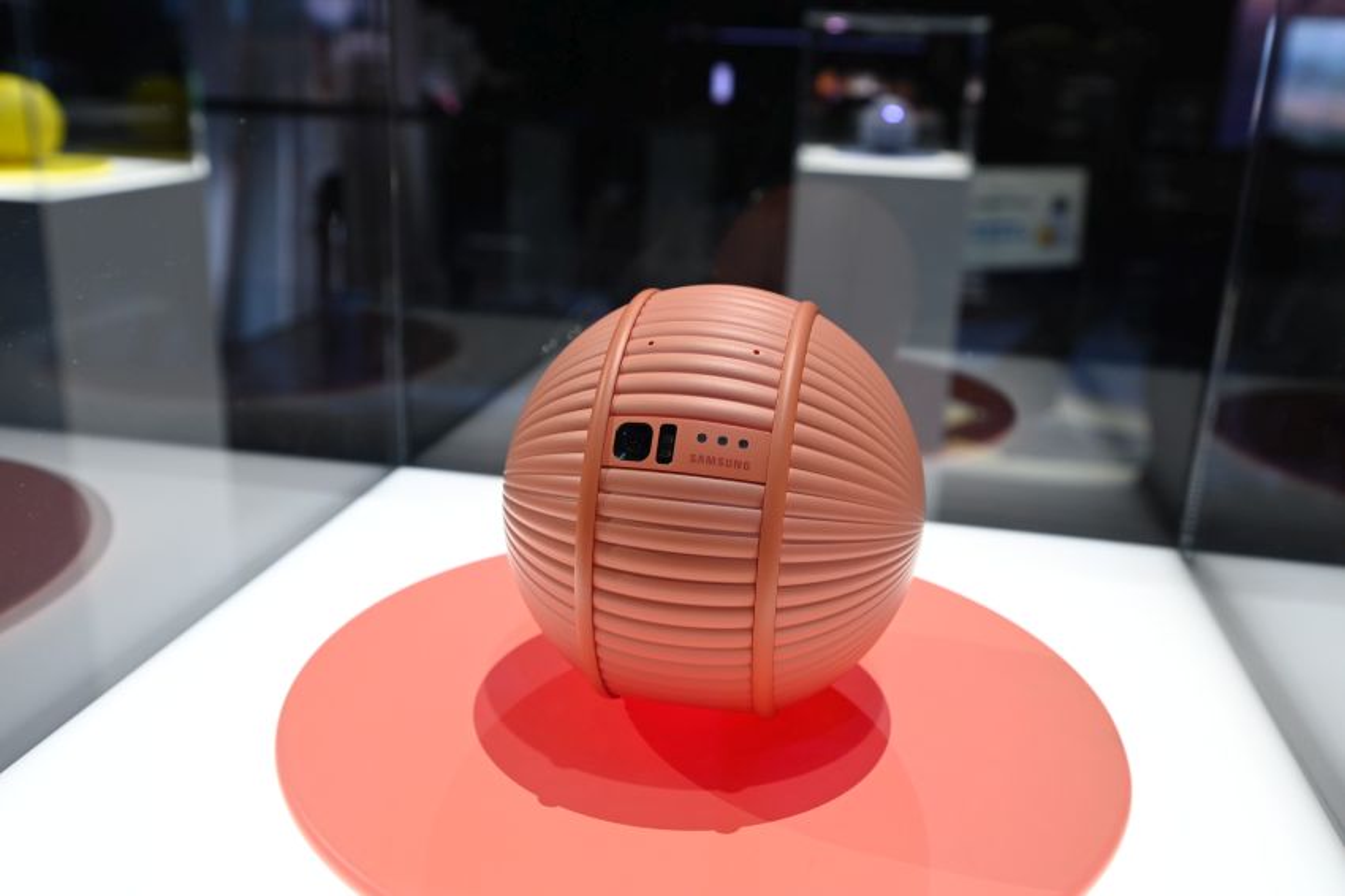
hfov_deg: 61.9
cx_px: 672
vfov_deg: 43.6
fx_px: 1120
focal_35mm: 30
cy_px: 448
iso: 1600
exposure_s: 1/320
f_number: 8
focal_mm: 30
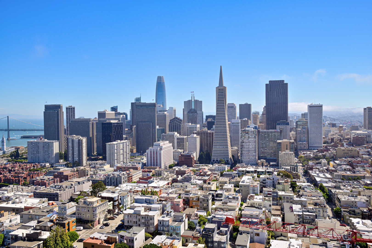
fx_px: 320
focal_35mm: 31
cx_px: 186
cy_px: 124
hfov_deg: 60.3
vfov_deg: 42.3
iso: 200
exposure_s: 1/500
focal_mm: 31
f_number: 11
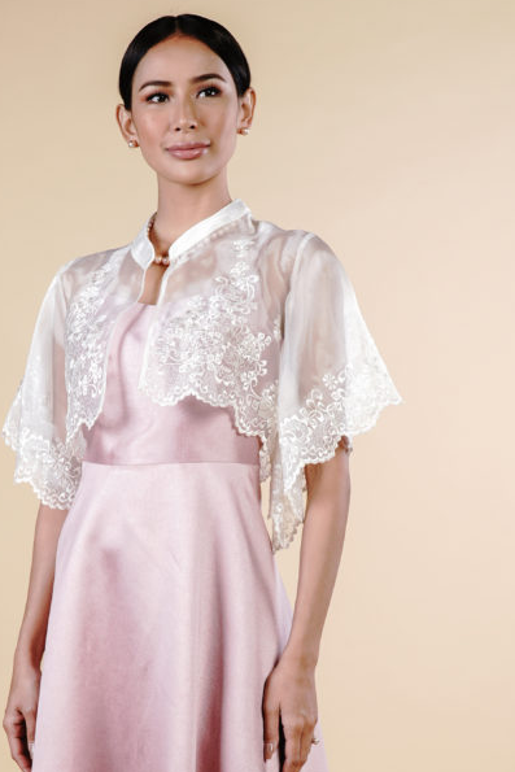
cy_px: 686
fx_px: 1909
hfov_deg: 15.4
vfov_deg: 22.3
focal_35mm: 89
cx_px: 231
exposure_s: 1/160
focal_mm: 31
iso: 200
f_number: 7.1
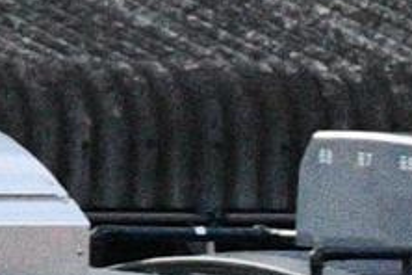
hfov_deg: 1.3
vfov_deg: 0.8
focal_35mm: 1621
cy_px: 734
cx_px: 958
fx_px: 18550
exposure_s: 1/1600
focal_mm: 200
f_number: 5.6
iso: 5000
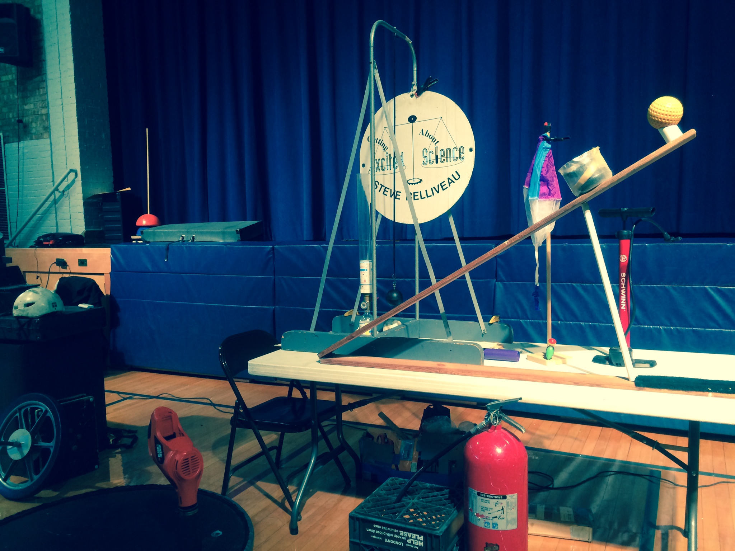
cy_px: 276
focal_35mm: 30
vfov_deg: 46.8
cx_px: 368
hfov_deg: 60.0
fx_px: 637
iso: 50
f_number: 2.2
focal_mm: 4.12
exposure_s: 1/30
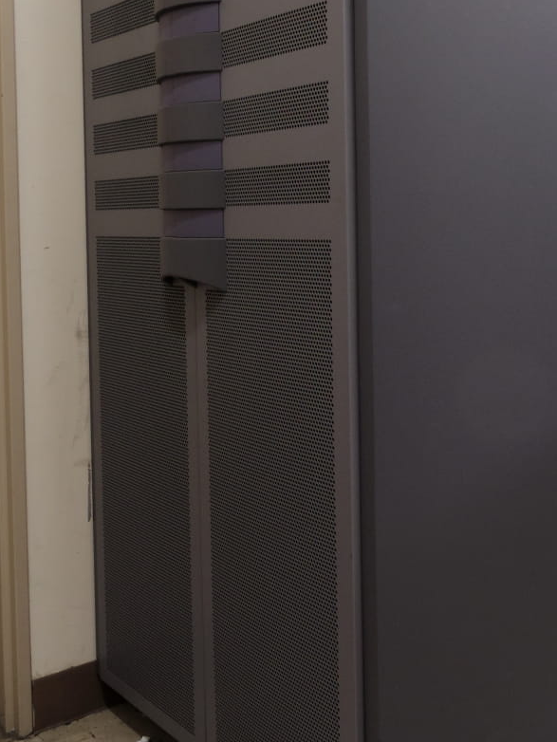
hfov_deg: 31.9
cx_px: 385
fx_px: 965
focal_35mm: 45
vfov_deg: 41.6
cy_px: 256
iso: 200
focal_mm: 4.7
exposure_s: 1/3.33
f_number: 5.6
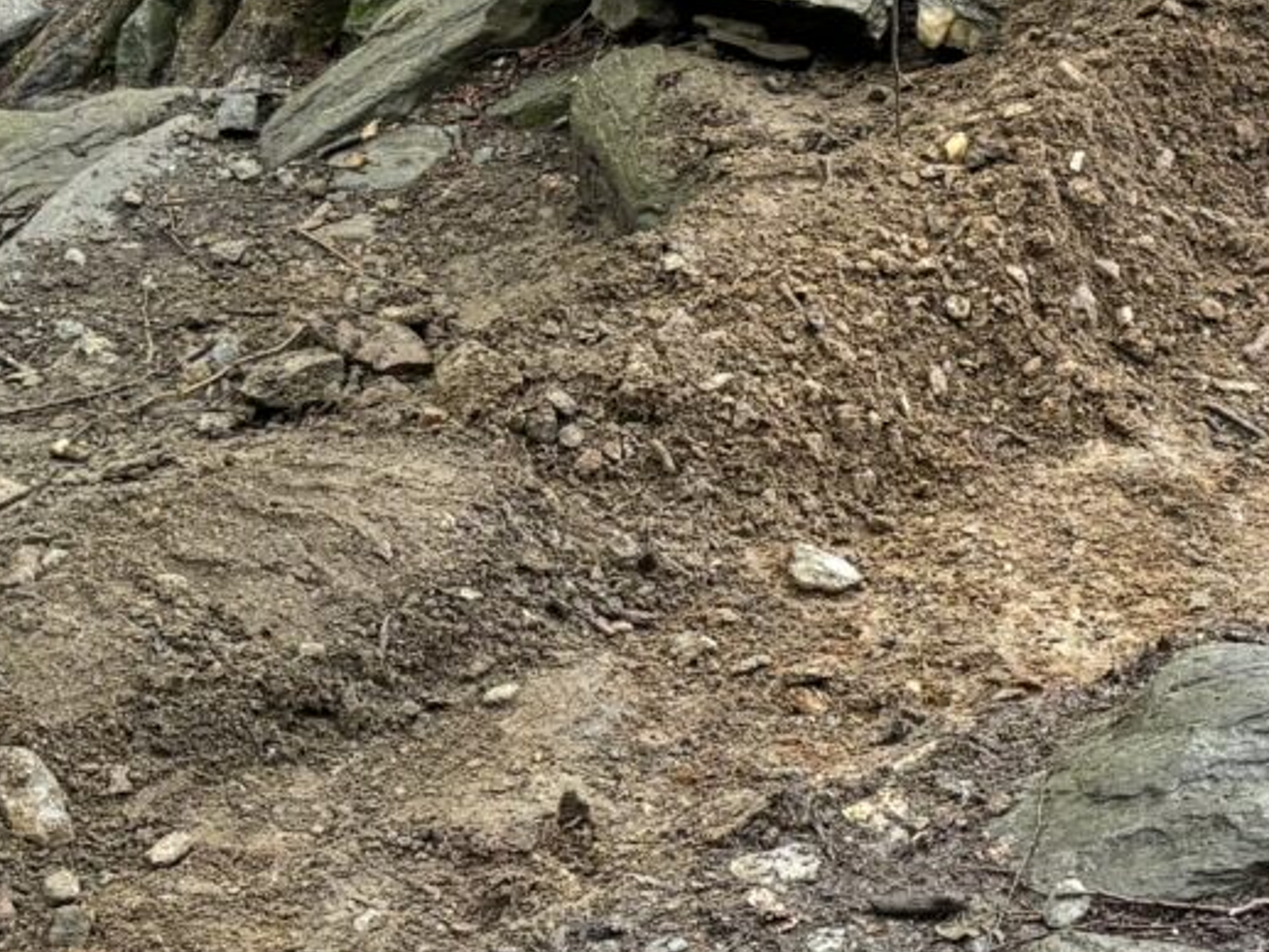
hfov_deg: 19.1
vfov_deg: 14.4
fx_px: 3777
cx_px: 756
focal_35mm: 103
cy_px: 596
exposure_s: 1/60
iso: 400
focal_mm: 5.96
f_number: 1.6
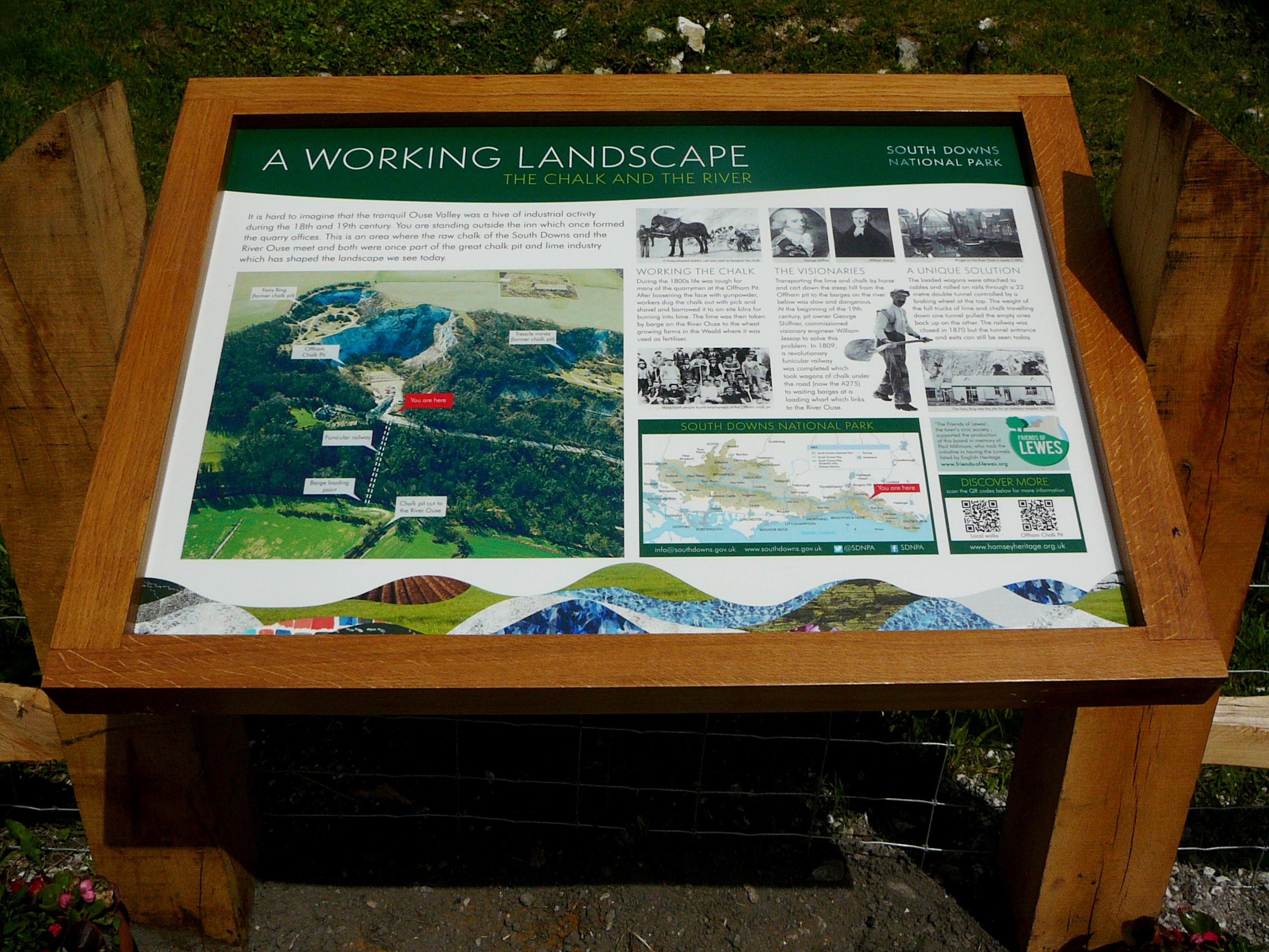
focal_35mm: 35
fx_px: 1283
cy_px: 476
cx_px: 634
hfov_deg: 52.6
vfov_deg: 40.7
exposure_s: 1/1600
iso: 80
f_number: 5
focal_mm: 5.2
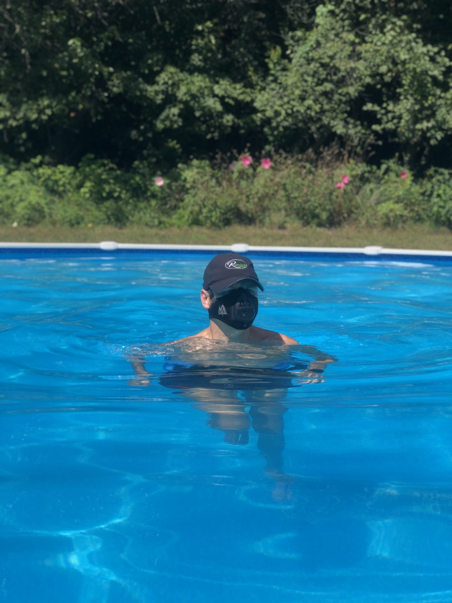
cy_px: 302
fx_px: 992
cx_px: 226
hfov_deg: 25.7
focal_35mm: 57
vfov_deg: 33.8
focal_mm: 6.6
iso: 20
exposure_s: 1/771
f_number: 2.8
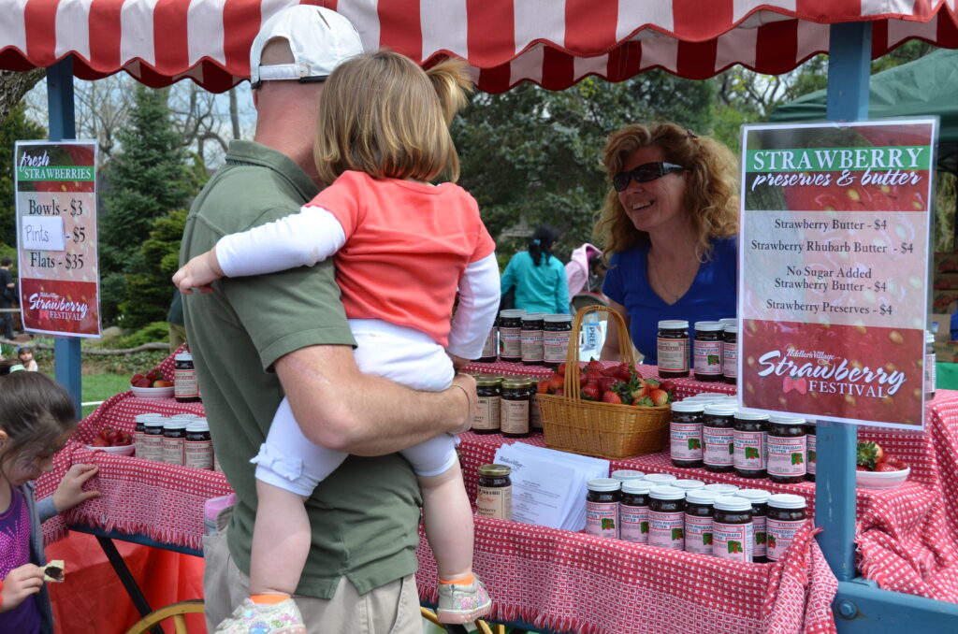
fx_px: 1394
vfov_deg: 25.6
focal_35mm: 52
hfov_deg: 37.9
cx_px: 479
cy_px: 317
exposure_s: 1/250
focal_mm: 35
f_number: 8
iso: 180
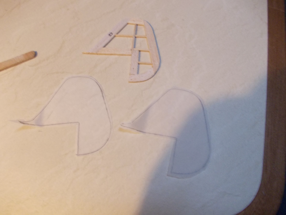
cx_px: 143
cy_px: 108
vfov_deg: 49.7
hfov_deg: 63.4
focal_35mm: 28
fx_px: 231
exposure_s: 1/5
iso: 200
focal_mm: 4
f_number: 2.7
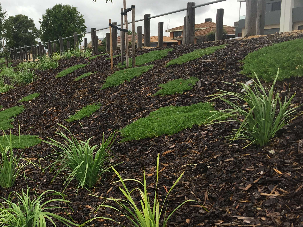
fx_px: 394
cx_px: 75
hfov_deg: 40.8
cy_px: 150
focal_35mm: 45
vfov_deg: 32.0
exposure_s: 1/879
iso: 32
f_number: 2.2
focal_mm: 4.15
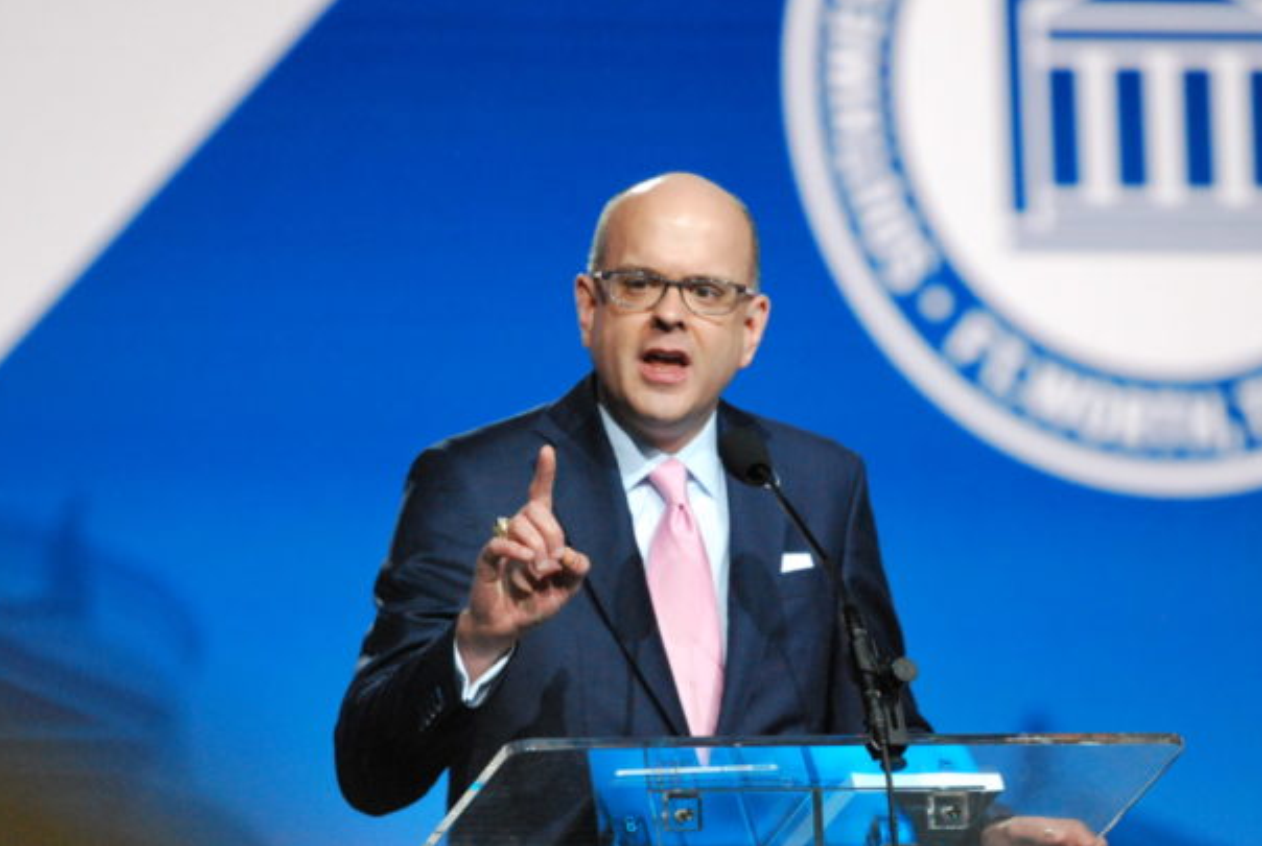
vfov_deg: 4.1
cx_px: 644
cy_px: 417
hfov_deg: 6.2
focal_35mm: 334
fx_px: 11716
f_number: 2.8
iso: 1600
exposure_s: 1/320
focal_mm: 175
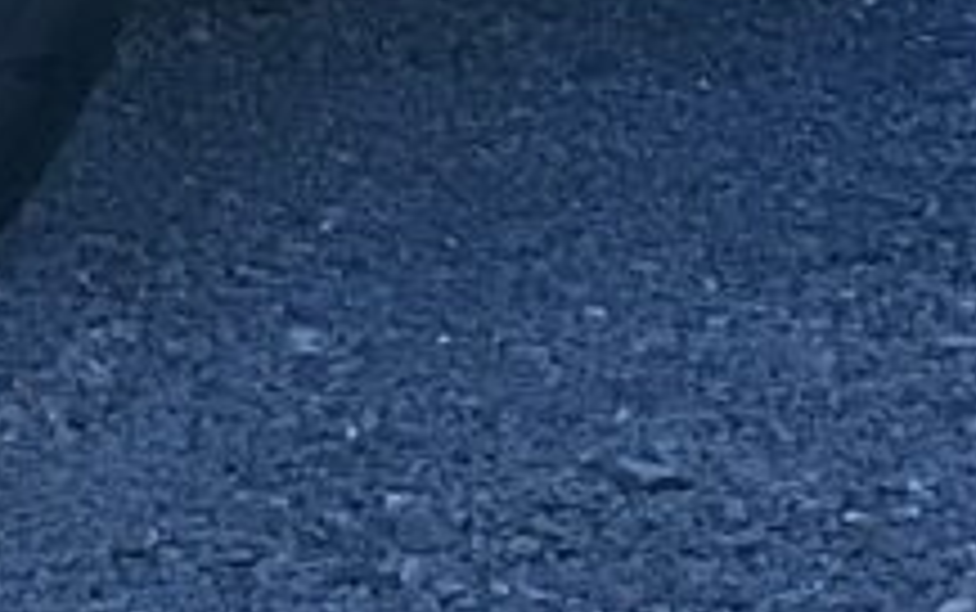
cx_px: -463
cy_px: -1710
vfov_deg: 2.2
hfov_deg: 3.6
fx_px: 15386
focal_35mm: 578
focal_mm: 9
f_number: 2.8
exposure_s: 1/612
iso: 32
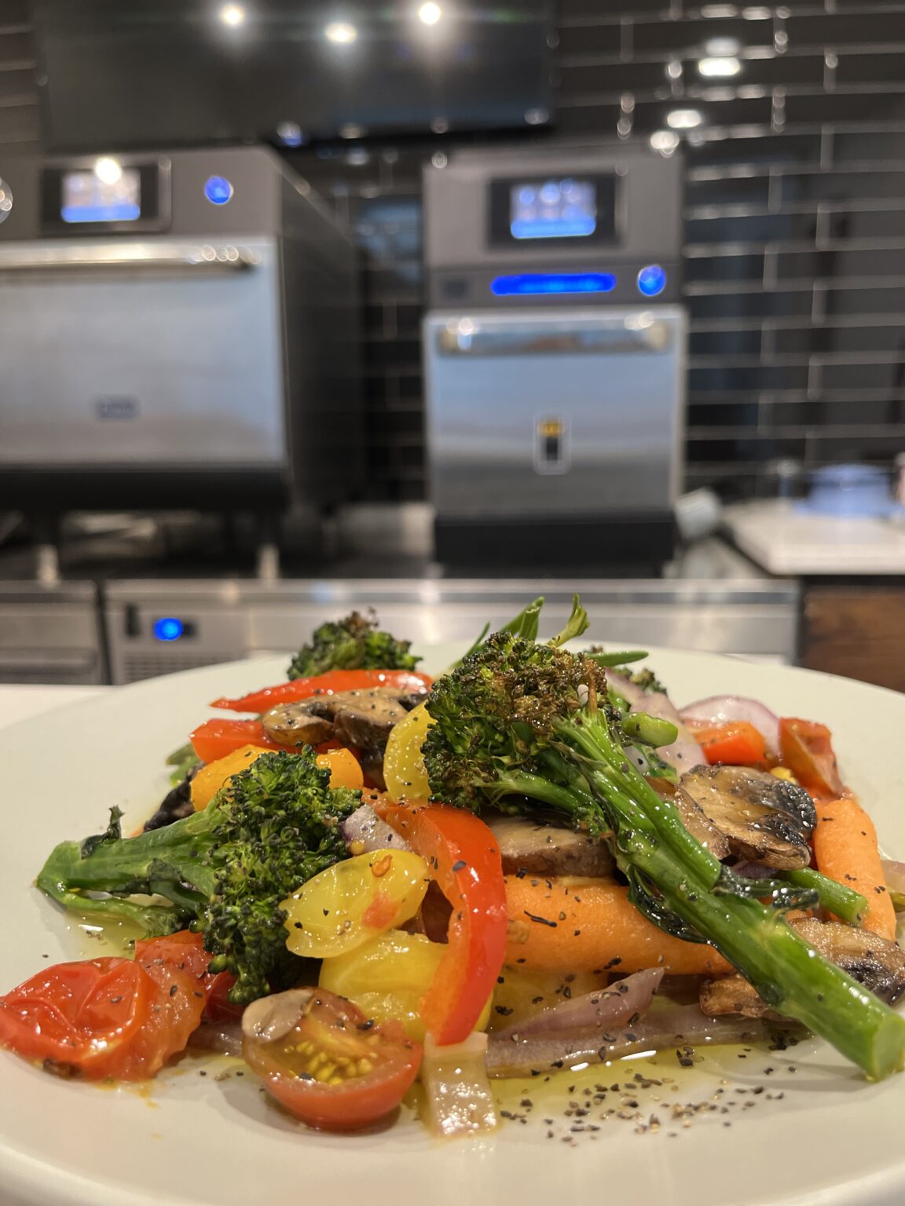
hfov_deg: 53.1
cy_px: 603
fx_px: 906
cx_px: 452
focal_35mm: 26
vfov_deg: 67.3
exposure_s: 1/60
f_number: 1.6
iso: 250
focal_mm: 5.1
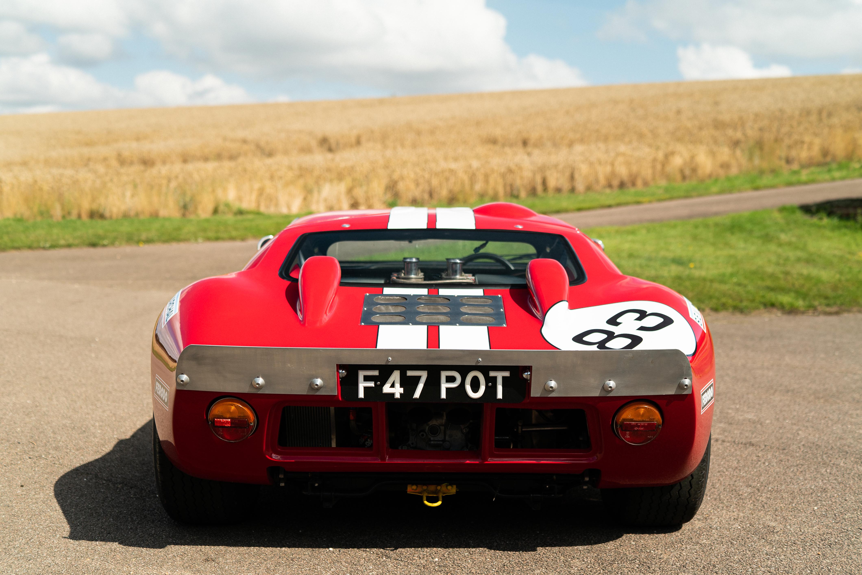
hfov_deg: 39.6
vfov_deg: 27.0
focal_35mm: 50
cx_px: 431
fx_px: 1198
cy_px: 288
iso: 250
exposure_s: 1/2000
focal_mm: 50
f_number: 2.8
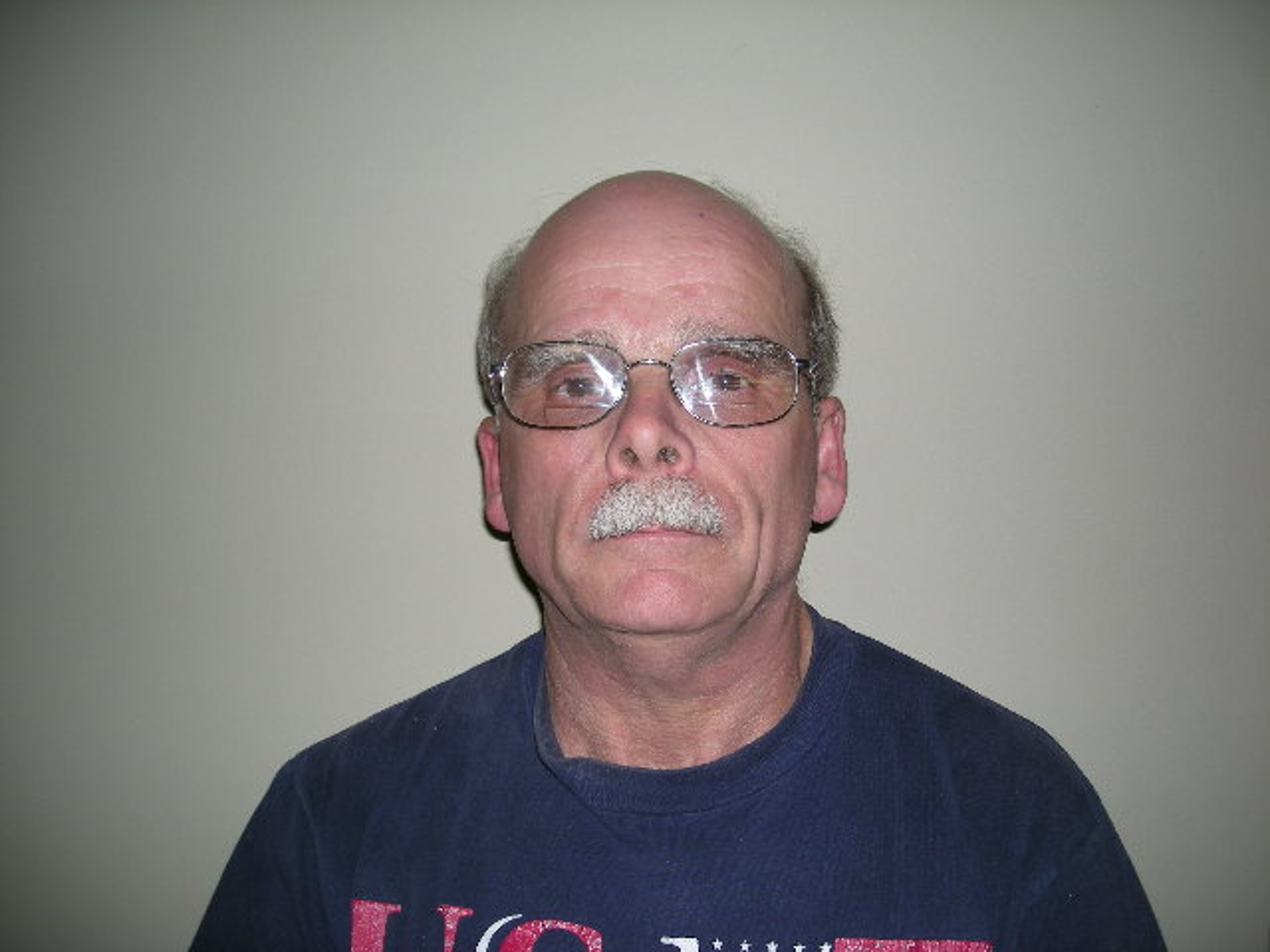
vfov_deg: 40.7
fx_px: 1284
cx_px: 635
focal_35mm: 35
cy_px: 476
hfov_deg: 52.6
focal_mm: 5.7
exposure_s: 1/60
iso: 50
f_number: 2.8
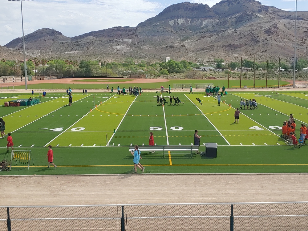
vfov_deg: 34.3
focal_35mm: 42
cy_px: 116
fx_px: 374
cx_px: 154
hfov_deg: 44.8
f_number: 1.5
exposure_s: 1/3704
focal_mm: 4.23
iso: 50
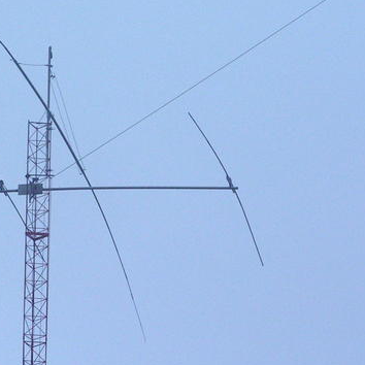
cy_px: 159
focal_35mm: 336
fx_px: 4008
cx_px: 67
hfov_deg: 5.2
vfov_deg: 5.2
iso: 200
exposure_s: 1/160
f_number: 3.2
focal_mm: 27.9
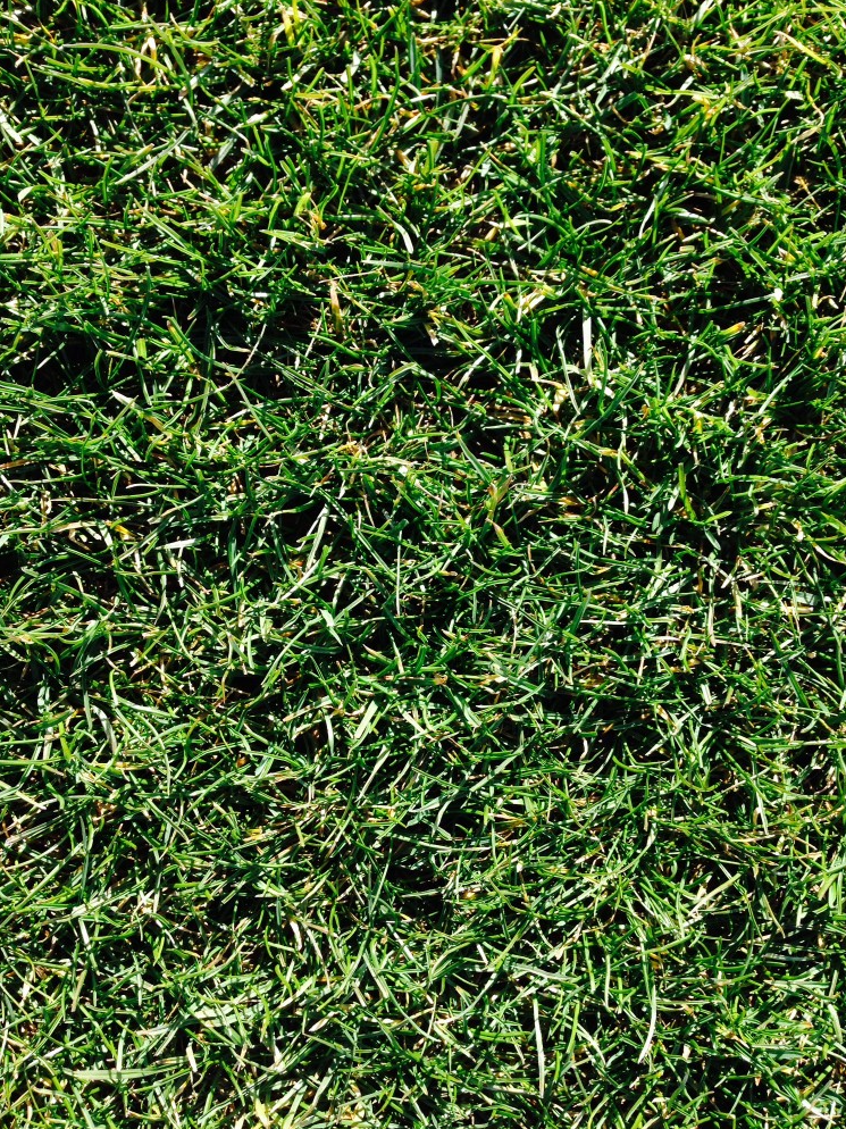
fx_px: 1108
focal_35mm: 34
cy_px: 550
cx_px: 432
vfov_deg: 54.0
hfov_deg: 41.8
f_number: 2.4
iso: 50
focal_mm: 4.12
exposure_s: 1/369
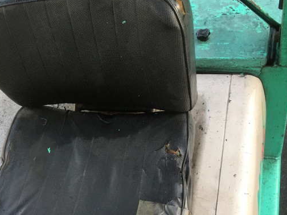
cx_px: 74
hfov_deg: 40.2
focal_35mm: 46
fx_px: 381
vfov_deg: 31.4
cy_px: 136
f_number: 2.2
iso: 25
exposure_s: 1/40
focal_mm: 4.15
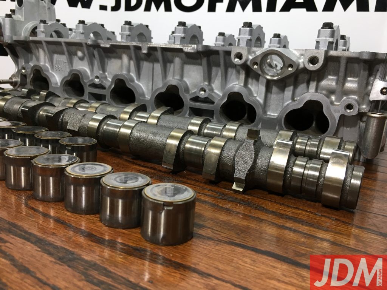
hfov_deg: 61.7
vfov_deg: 48.2
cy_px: 145
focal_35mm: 29
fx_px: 324
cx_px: 194
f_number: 2.2
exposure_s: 1/30
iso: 40
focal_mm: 4.15
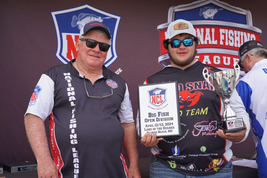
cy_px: 89
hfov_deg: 41.9
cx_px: 134
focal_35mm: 47
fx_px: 349
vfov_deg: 28.6
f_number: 4
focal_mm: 47
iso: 100
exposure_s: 1/200
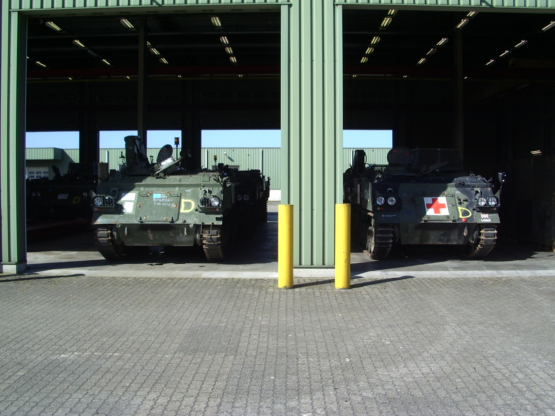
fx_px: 609
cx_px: 278
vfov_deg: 37.7
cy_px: 208
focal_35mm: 38
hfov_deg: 49.0
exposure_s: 1/250
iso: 50
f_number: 4.3
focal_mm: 5.8
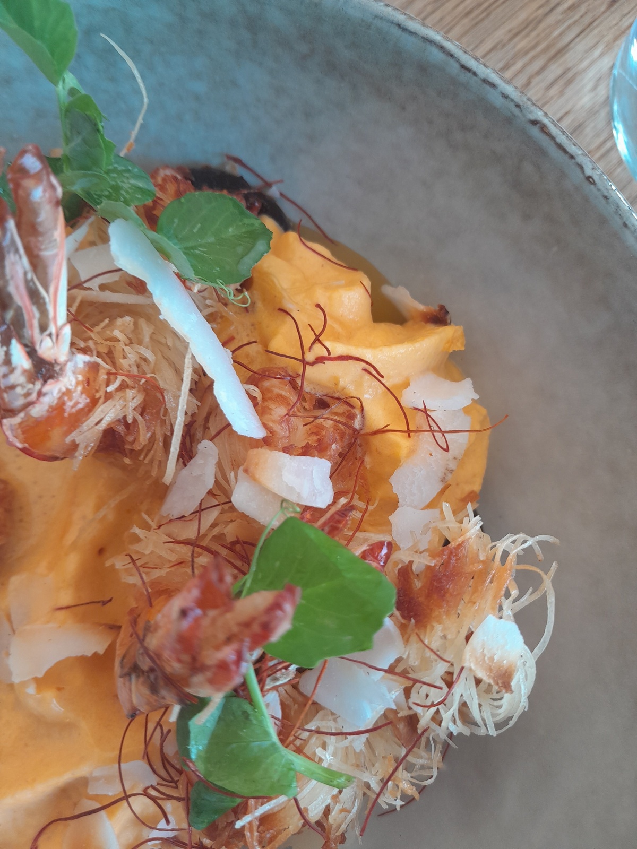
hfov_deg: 51.4
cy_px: 424
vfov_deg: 65.3
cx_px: 318
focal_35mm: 27
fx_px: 662
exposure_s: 1/50
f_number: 1.8
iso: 50
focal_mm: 4
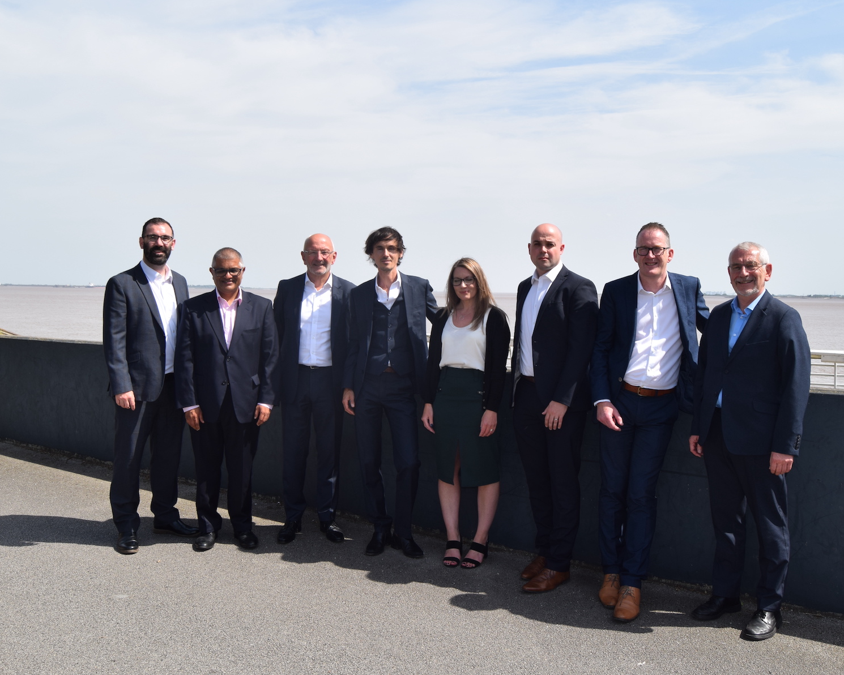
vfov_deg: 43.3
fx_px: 849
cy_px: 313
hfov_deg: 52.8
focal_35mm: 34
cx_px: 440
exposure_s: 1/200
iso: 100
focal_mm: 18
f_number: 9
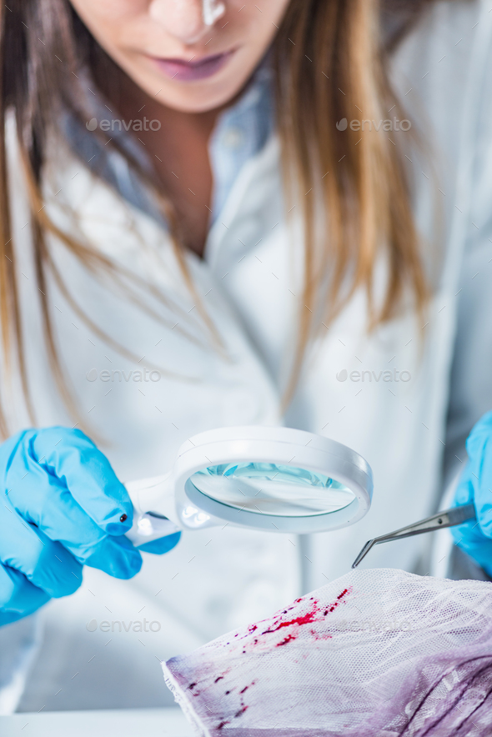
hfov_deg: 13.1
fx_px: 2151
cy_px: 368
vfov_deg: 19.5
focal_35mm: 105
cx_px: 246
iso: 100
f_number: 4
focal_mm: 105
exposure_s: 1/200
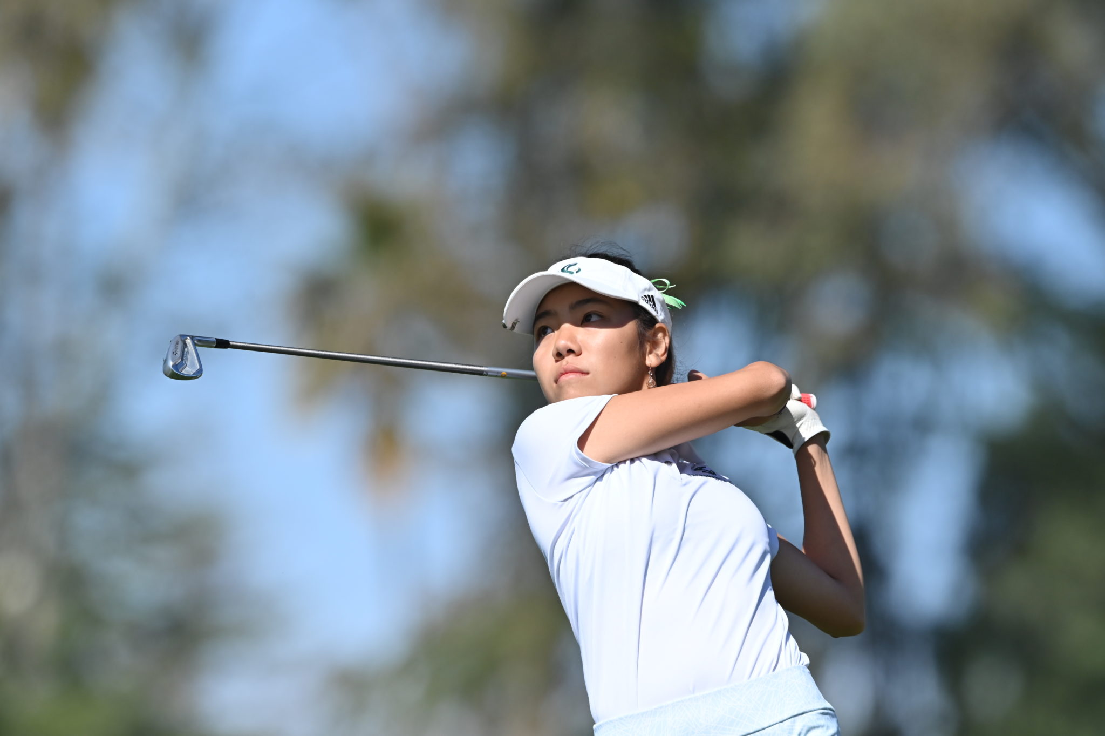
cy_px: 368
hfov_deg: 3.8
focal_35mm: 550
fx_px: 16872
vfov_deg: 2.5
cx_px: 552
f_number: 6.3
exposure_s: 1/3200
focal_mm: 550
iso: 500
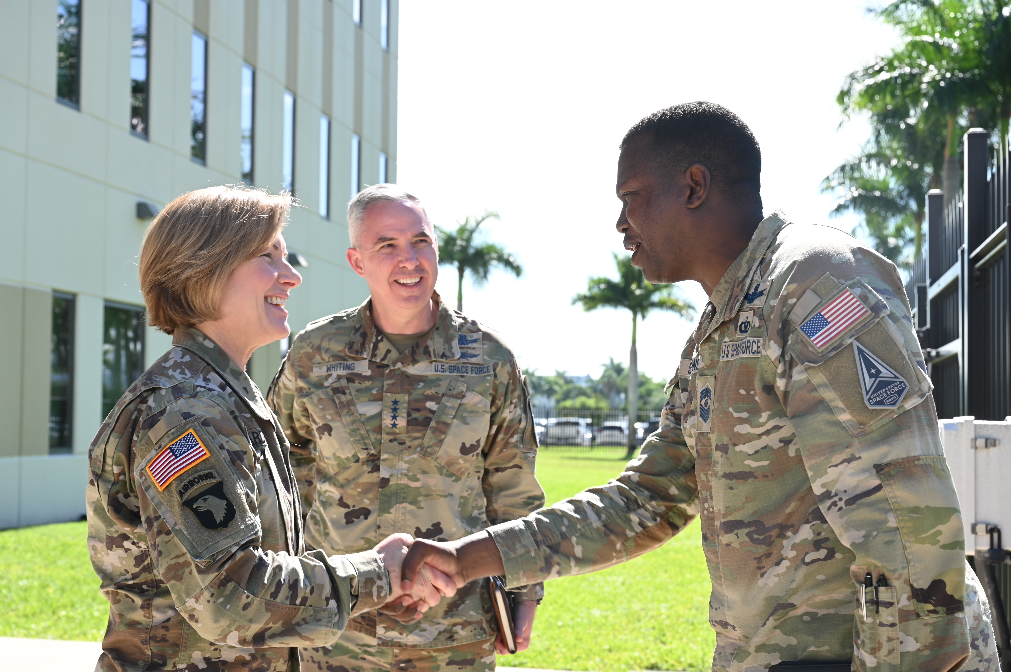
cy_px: 336
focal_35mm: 55
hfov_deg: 36.3
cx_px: 506
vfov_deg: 24.6
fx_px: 1544
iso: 160
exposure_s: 1/200
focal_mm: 55
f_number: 7.1
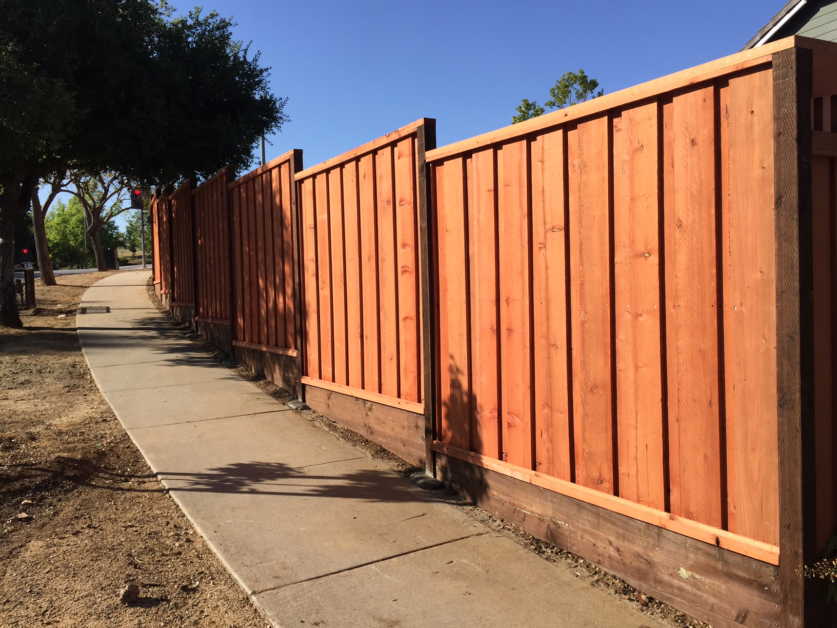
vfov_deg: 48.2
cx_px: 418
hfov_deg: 61.7
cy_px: 314
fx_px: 701
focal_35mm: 29
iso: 32
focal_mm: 4.15
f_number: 2.2
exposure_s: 1/1582
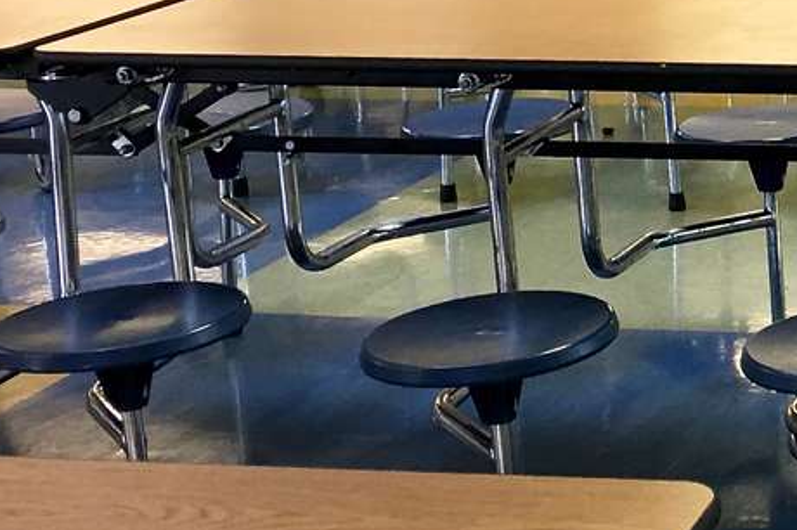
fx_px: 2323
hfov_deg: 17.9
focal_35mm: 105
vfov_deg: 12.9
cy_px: 43
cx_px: 1109
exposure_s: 1/15
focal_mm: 4.15
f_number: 2.2
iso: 32
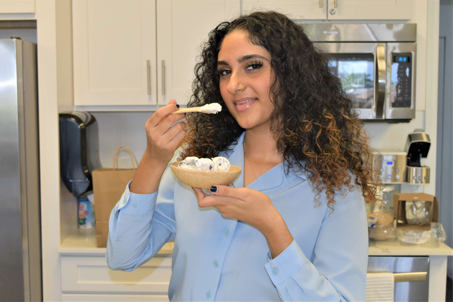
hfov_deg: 42.3
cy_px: 151
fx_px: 585
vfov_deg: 28.9
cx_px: 226
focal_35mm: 46
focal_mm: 31
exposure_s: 1/125
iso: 800
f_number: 5.6
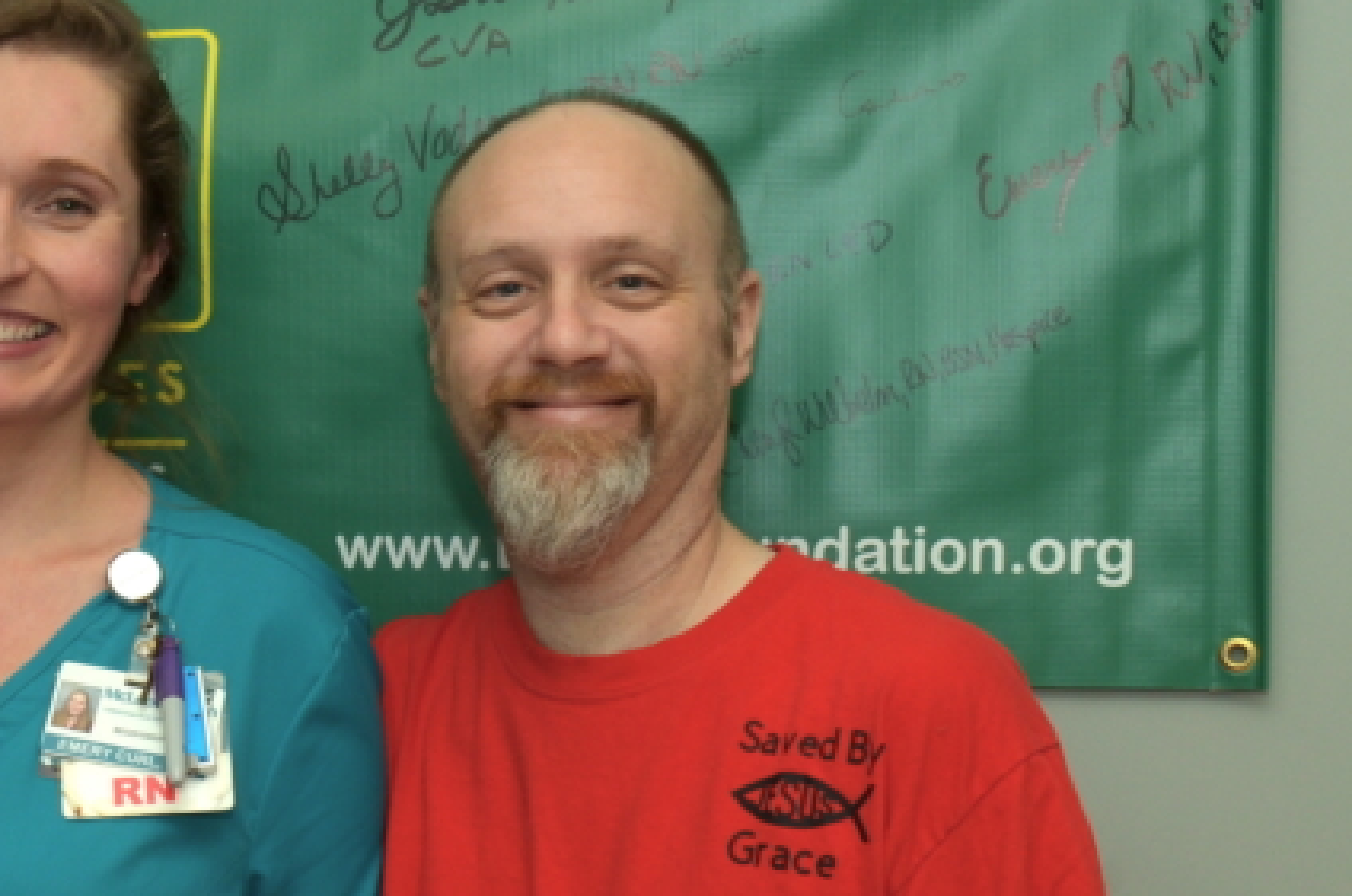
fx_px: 3261
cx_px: 6
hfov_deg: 22.5
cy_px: 721
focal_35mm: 87
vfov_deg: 15.5
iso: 200
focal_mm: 24
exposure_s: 1/80
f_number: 11
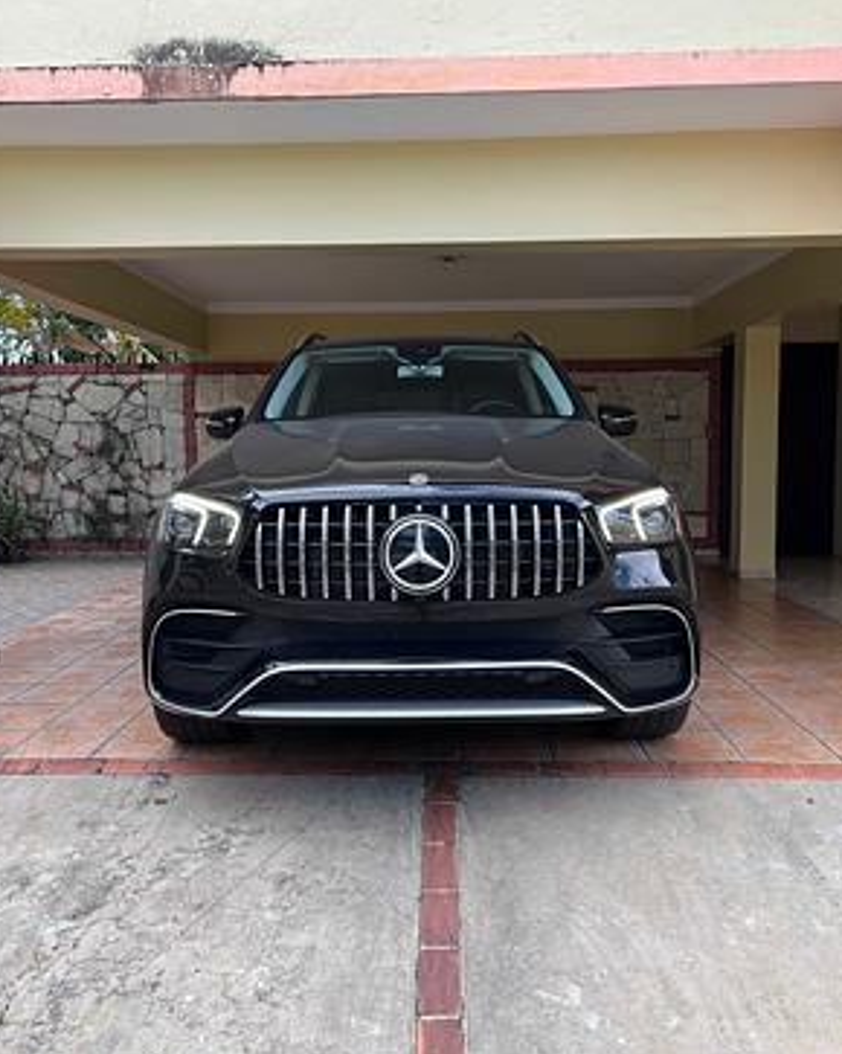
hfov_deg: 51.5
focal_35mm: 28
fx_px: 873
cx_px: 415
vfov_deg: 62.2
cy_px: 508
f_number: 1.5
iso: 50
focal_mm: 5.7
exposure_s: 1/709
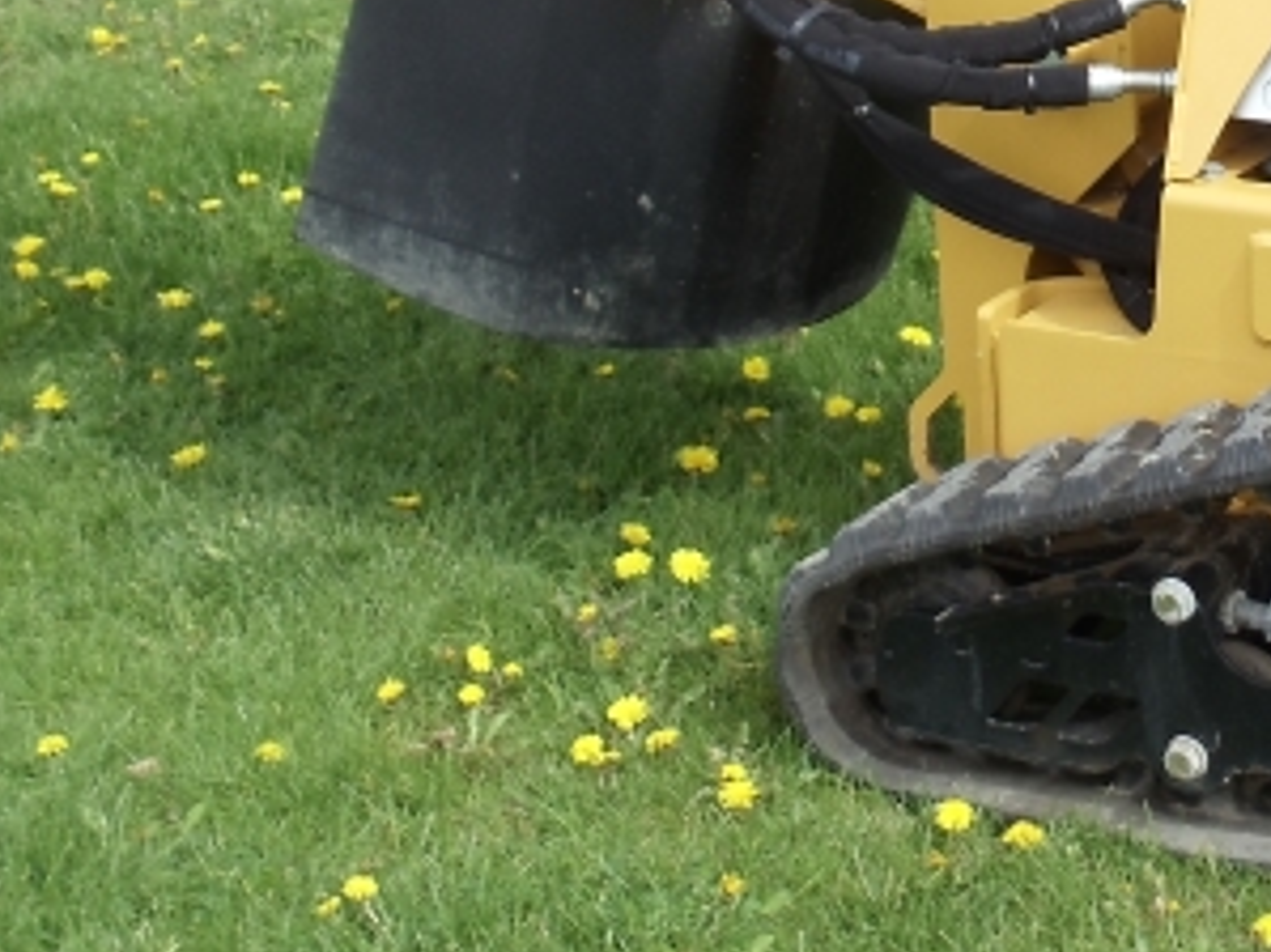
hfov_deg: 14.4
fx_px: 4918
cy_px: 94
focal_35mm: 134
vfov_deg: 11.0
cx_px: 1348
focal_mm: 6.81
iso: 80
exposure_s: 1/250
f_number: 3.7
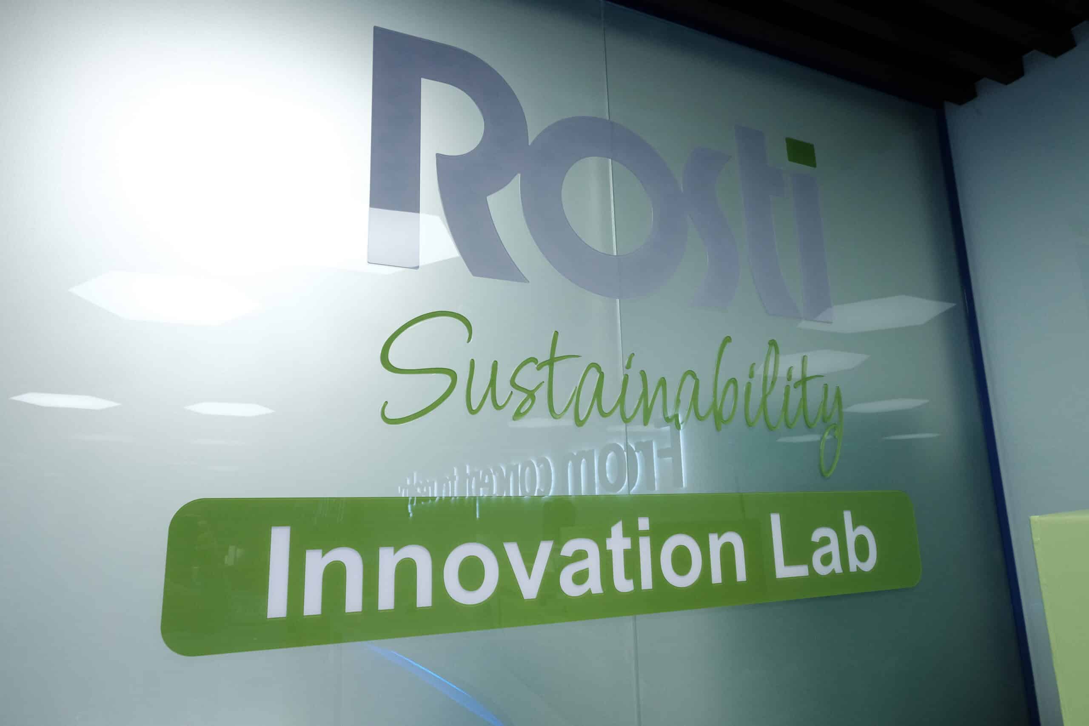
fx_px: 726
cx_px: 544
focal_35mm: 24
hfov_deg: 73.7
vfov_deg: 53.1
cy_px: 363
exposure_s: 1/60
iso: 2000
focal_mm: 16
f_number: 5.6
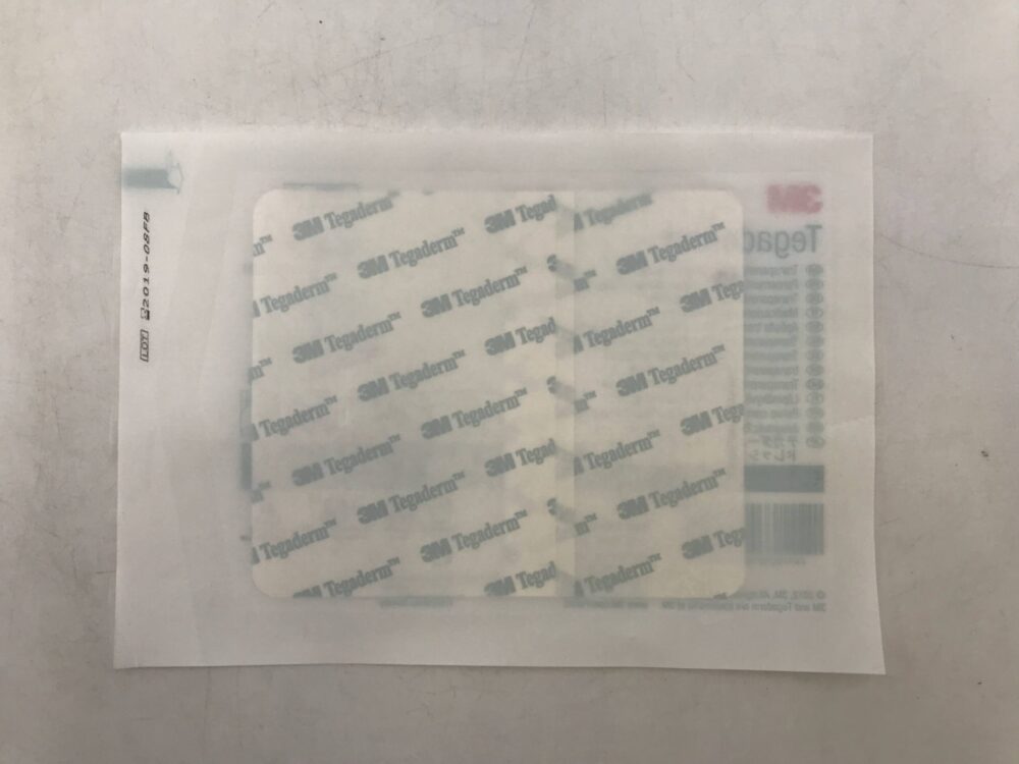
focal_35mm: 28
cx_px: 510
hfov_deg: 63.4
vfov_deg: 49.7
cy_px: 382
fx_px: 824
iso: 25
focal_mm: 3.99
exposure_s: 1/60
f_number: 1.8
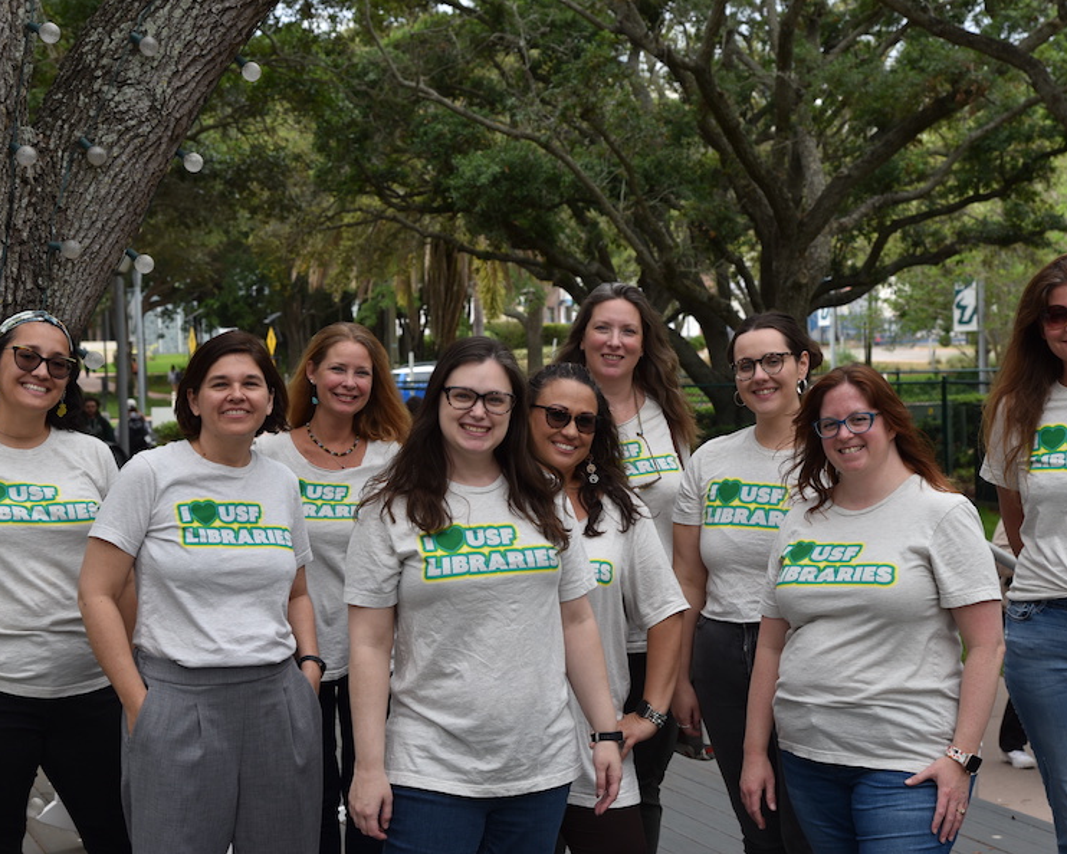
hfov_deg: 25.7
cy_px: 425
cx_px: 538
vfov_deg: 20.7
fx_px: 2337
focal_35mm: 74
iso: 320
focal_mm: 65
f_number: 8
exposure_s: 1/250
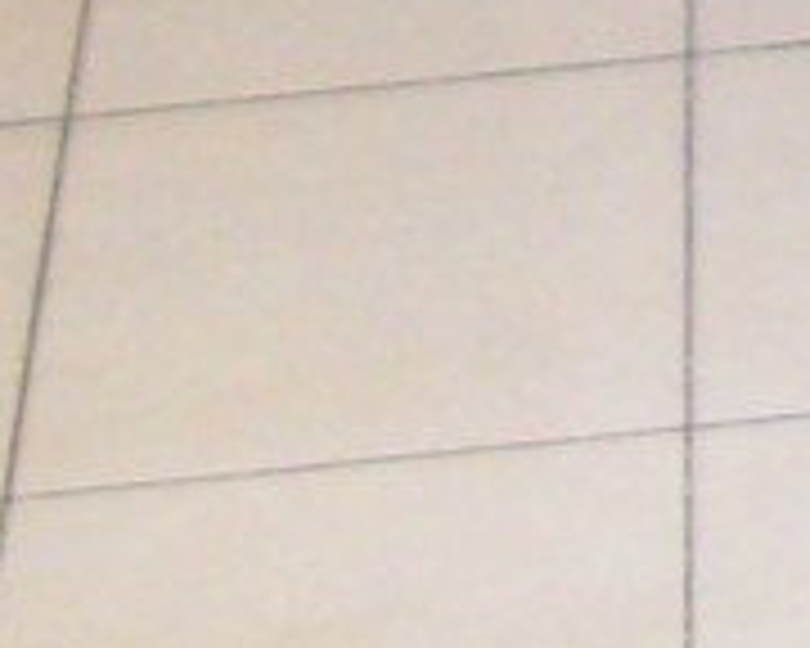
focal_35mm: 258
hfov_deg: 7.0
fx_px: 6185
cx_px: 2061
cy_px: -1210
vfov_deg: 5.7
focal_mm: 5.7
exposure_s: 1/60
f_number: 2.8
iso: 160
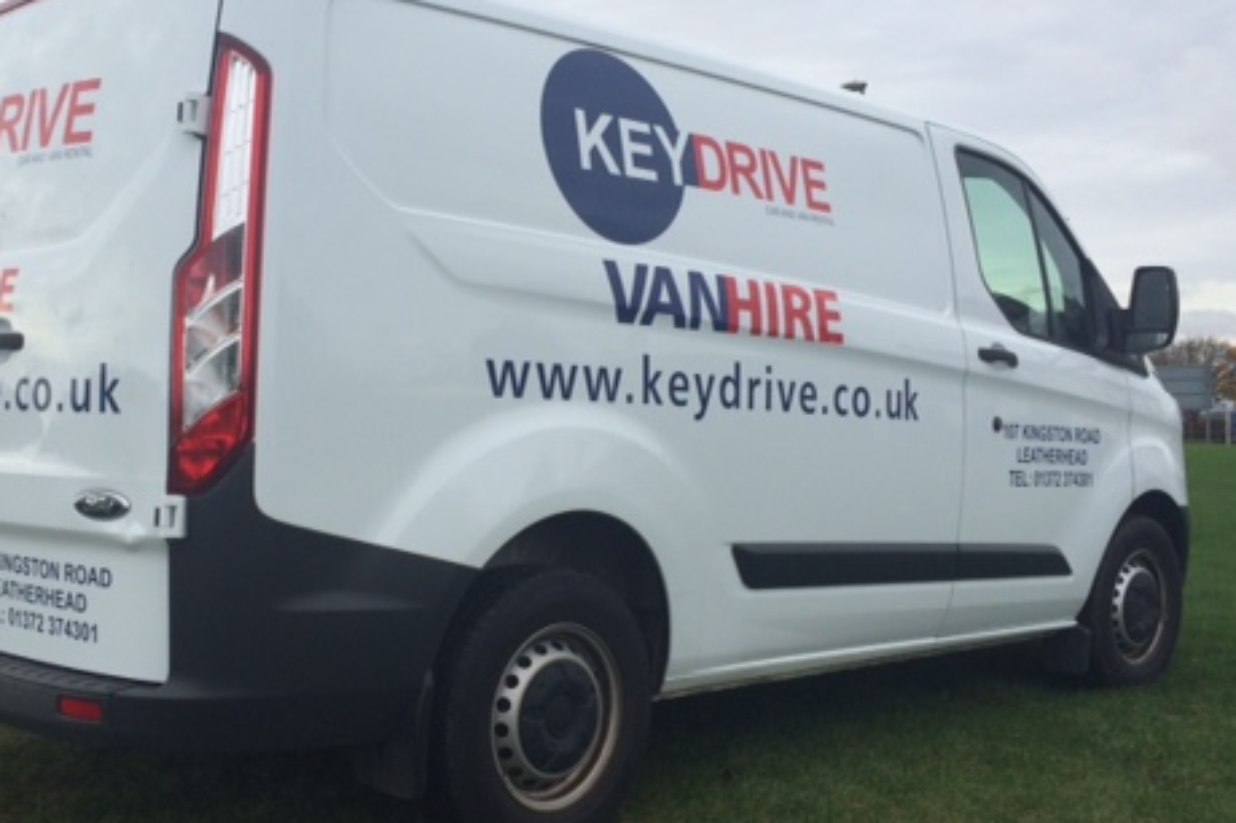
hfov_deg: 46.3
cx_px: 529
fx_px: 1441
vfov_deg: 31.8
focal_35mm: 42
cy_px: 422
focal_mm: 4.15
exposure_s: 1/774
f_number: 2.2
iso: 32
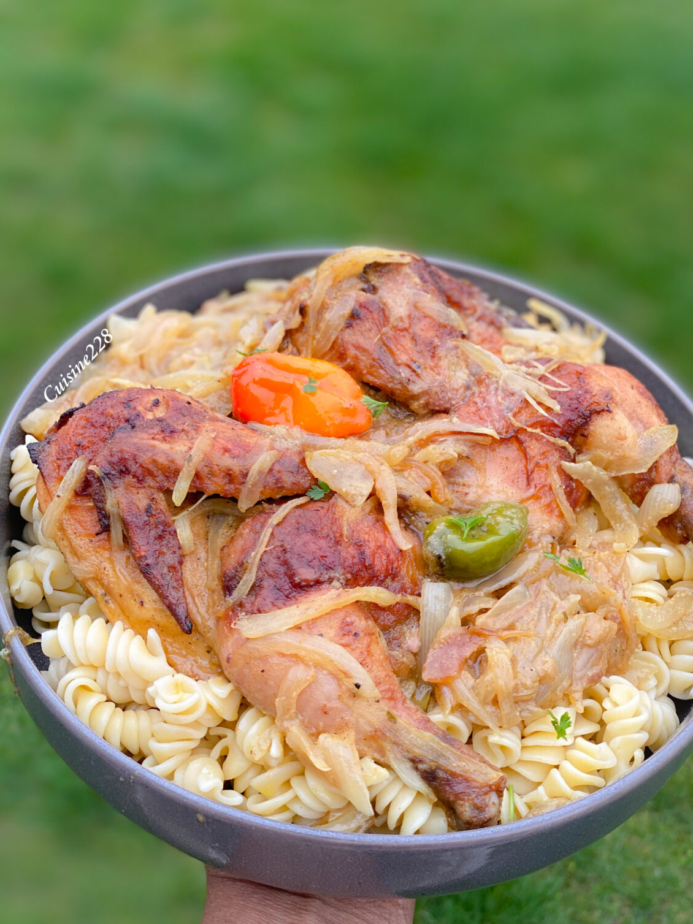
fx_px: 1415
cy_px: 457
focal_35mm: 53
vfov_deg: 36.2
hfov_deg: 27.5
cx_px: 349
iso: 32
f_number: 2
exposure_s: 1/122
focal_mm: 6
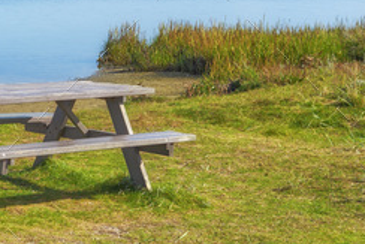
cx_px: -39
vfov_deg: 10.7
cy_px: 34
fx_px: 1298
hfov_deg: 15.6
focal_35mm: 128
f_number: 9
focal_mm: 35
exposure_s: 1/500
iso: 200
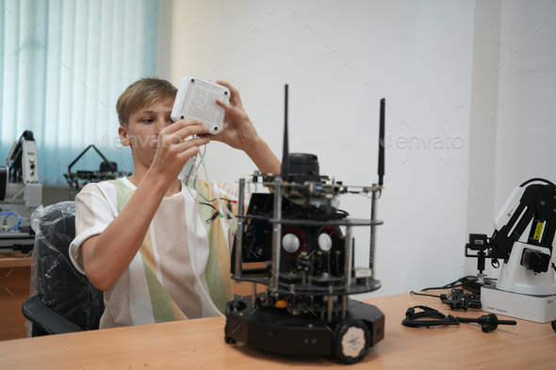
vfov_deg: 35.9
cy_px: 185
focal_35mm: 37
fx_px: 571
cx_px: 278
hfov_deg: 51.9
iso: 320
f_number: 2
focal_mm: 37
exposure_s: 1/193
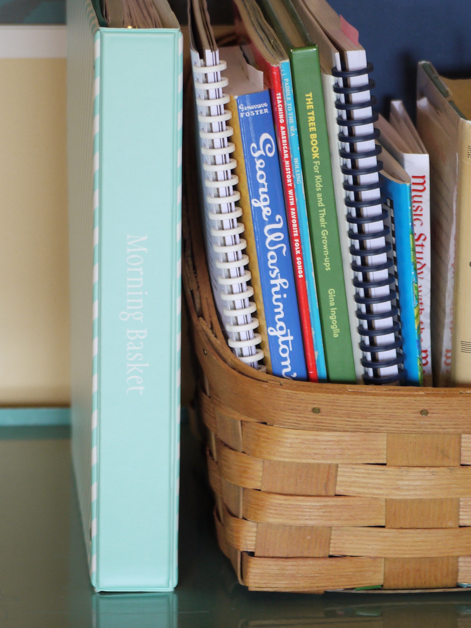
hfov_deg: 5.8
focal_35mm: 258
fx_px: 4681
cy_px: 314
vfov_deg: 7.7
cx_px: 236
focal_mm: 91
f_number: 4.6
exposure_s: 1/30
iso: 400
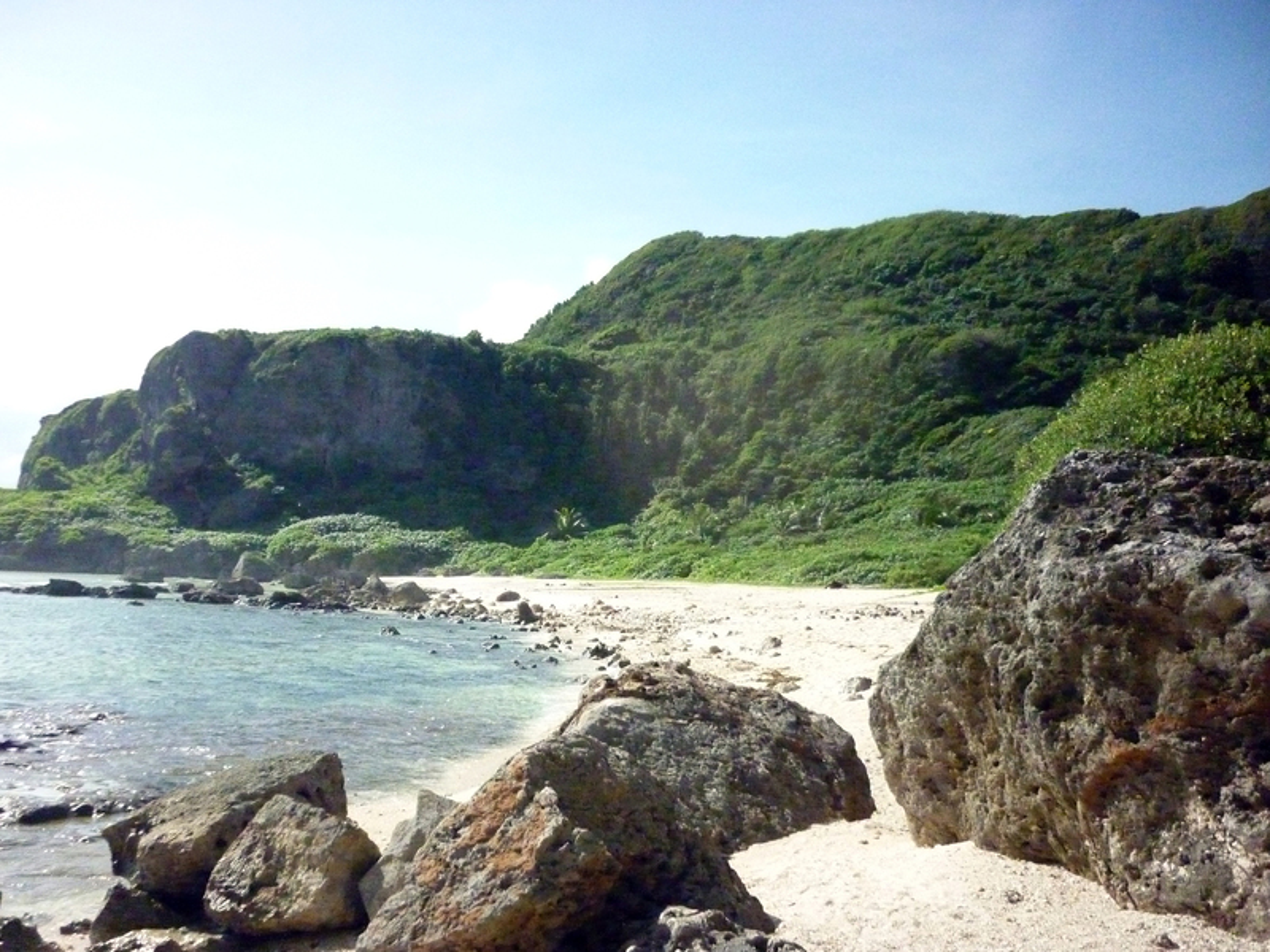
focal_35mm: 33
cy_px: 476
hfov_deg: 55.4
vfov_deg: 42.9
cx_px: 635
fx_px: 1211
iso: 1600
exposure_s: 1/2000
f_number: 8
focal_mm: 5.5
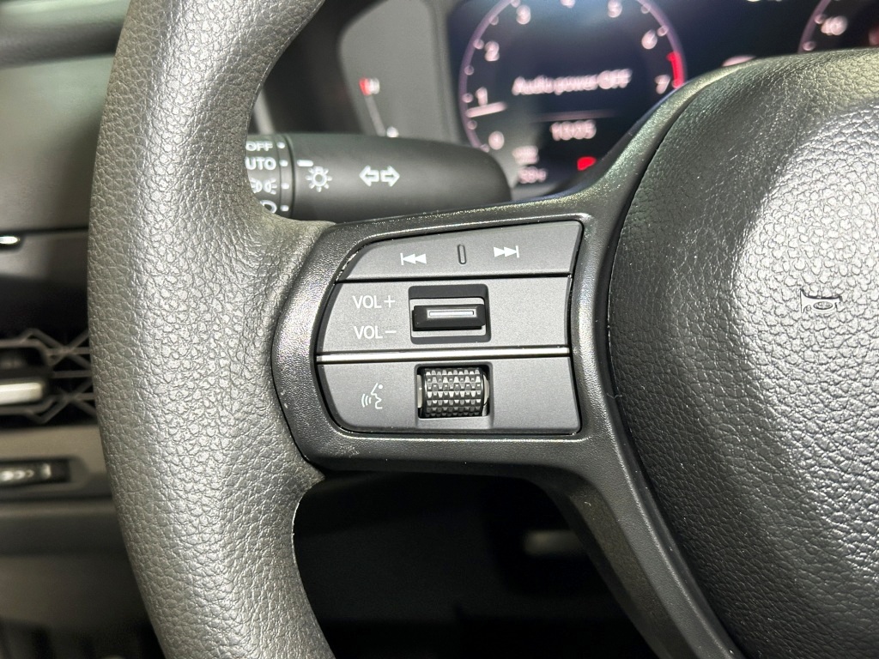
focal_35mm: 48
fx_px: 1219
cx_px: 440
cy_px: 330
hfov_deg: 39.7
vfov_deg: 30.3
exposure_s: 1/40
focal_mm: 6.86
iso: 320
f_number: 1.78
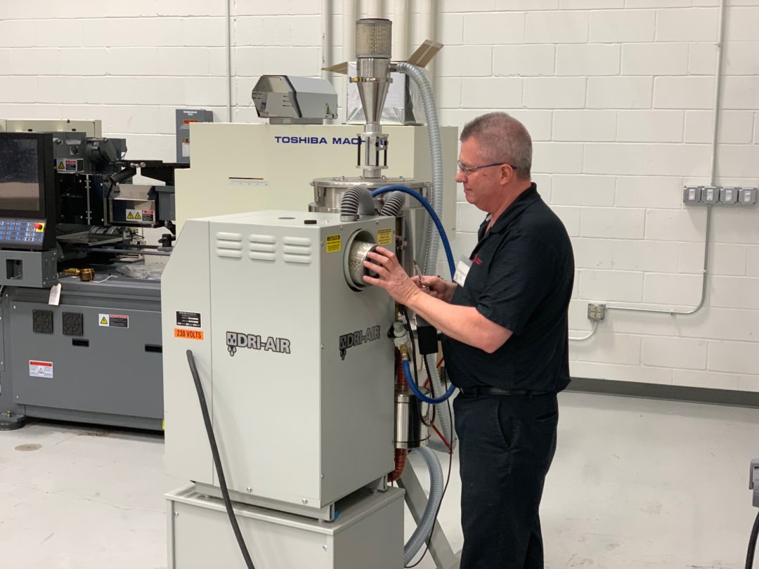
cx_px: 380
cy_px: 284
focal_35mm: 52
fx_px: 1140
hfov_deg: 36.8
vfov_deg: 28.0
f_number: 2.4
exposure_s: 1/63
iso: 125
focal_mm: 6
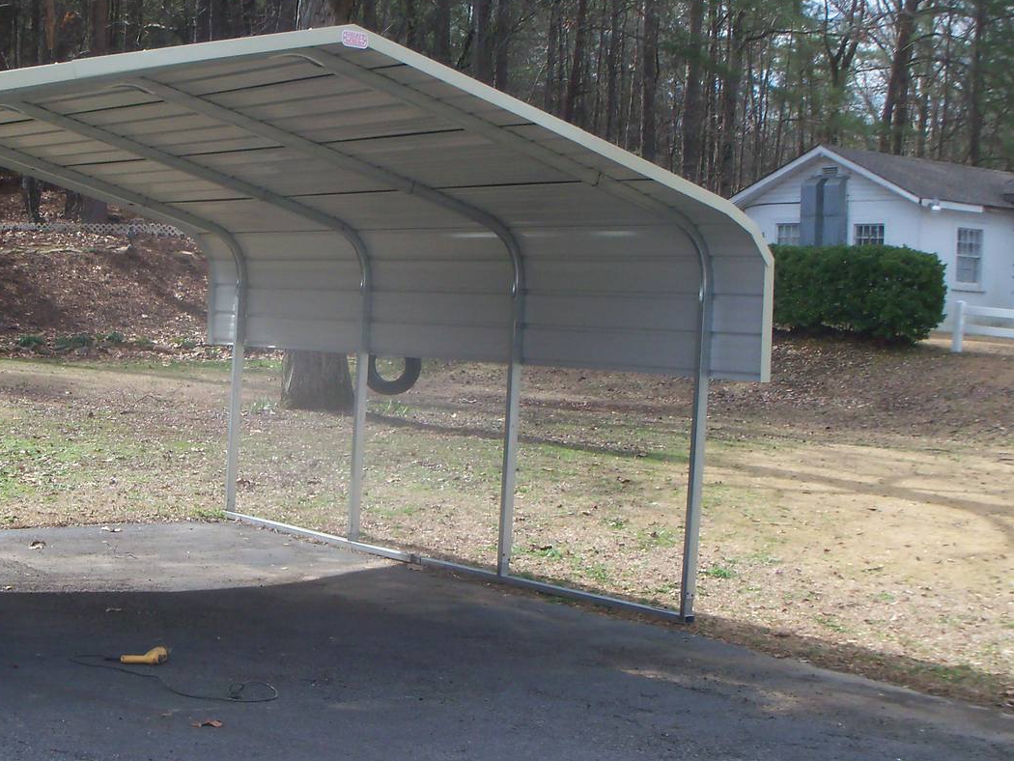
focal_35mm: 64
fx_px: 1875
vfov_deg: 22.9
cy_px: 388
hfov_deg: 29.9
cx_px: 282
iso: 64
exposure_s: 1/500
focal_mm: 6.3
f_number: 3
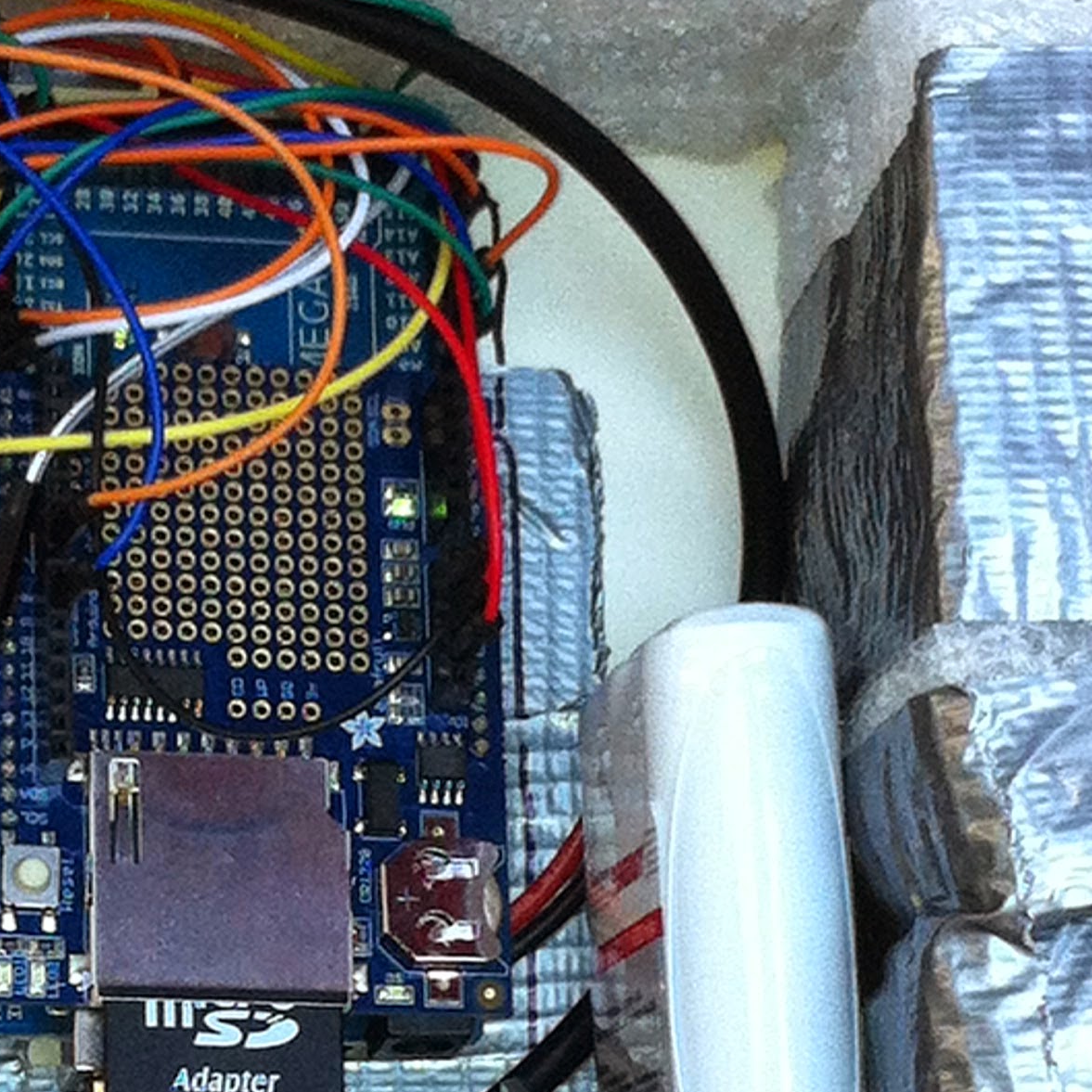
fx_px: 2427
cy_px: 824
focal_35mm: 68
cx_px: 305
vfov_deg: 25.1
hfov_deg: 25.1
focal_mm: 3.85
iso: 125
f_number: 2.8
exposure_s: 1/120
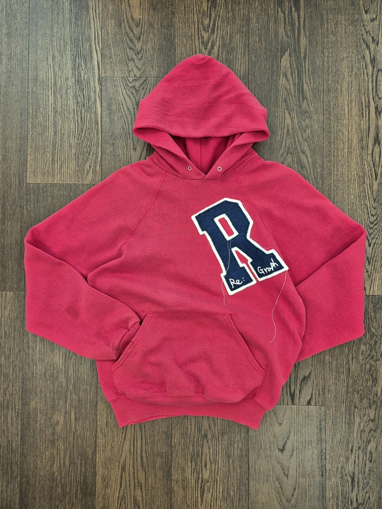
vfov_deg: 73.9
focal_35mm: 23
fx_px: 338
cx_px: 191
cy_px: 254
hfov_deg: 58.9
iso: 400
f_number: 1.8
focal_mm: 5.4
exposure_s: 1/120
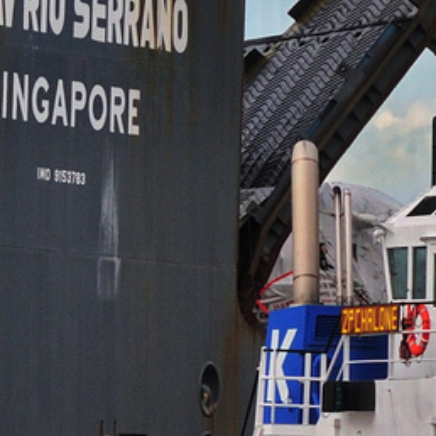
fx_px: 8008
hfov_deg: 3.1
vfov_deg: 3.1
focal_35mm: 562
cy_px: -12
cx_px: 299
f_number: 10
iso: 200
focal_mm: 70
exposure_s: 1/400
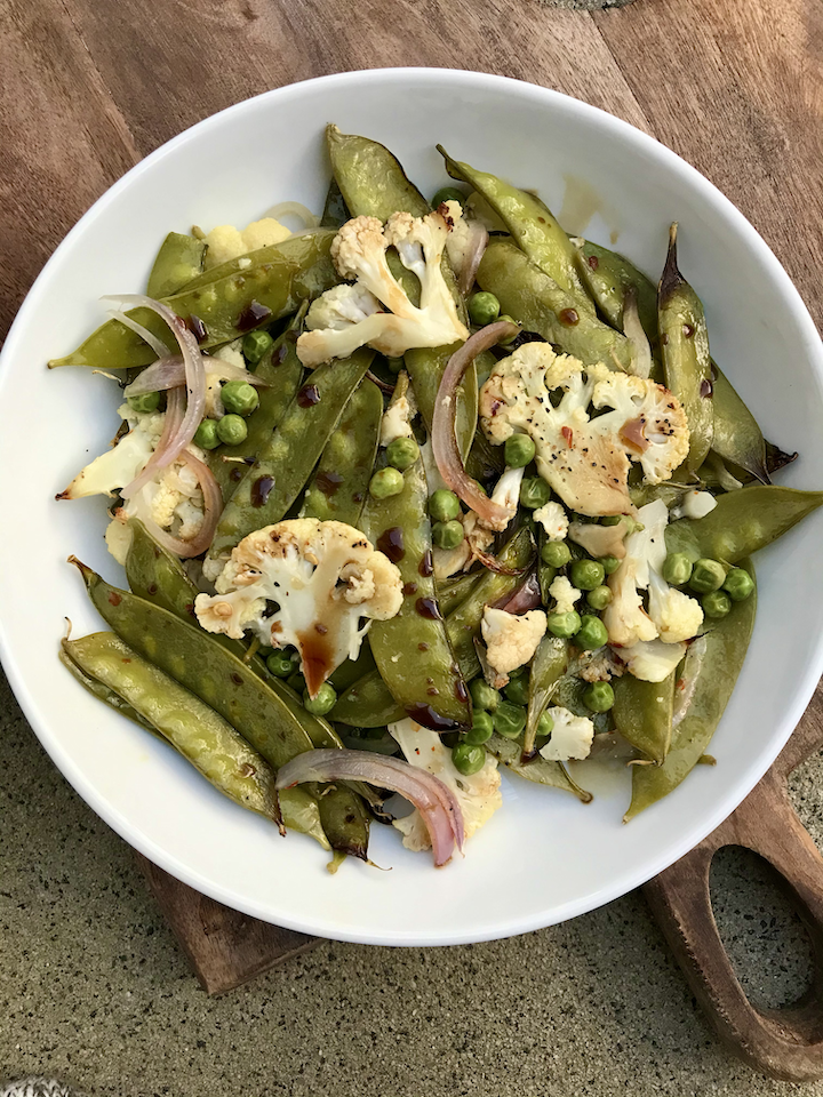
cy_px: 548
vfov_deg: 63.4
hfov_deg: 49.7
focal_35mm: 28
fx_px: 888
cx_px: 412
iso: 25
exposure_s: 1/40
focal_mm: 3.99
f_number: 1.8
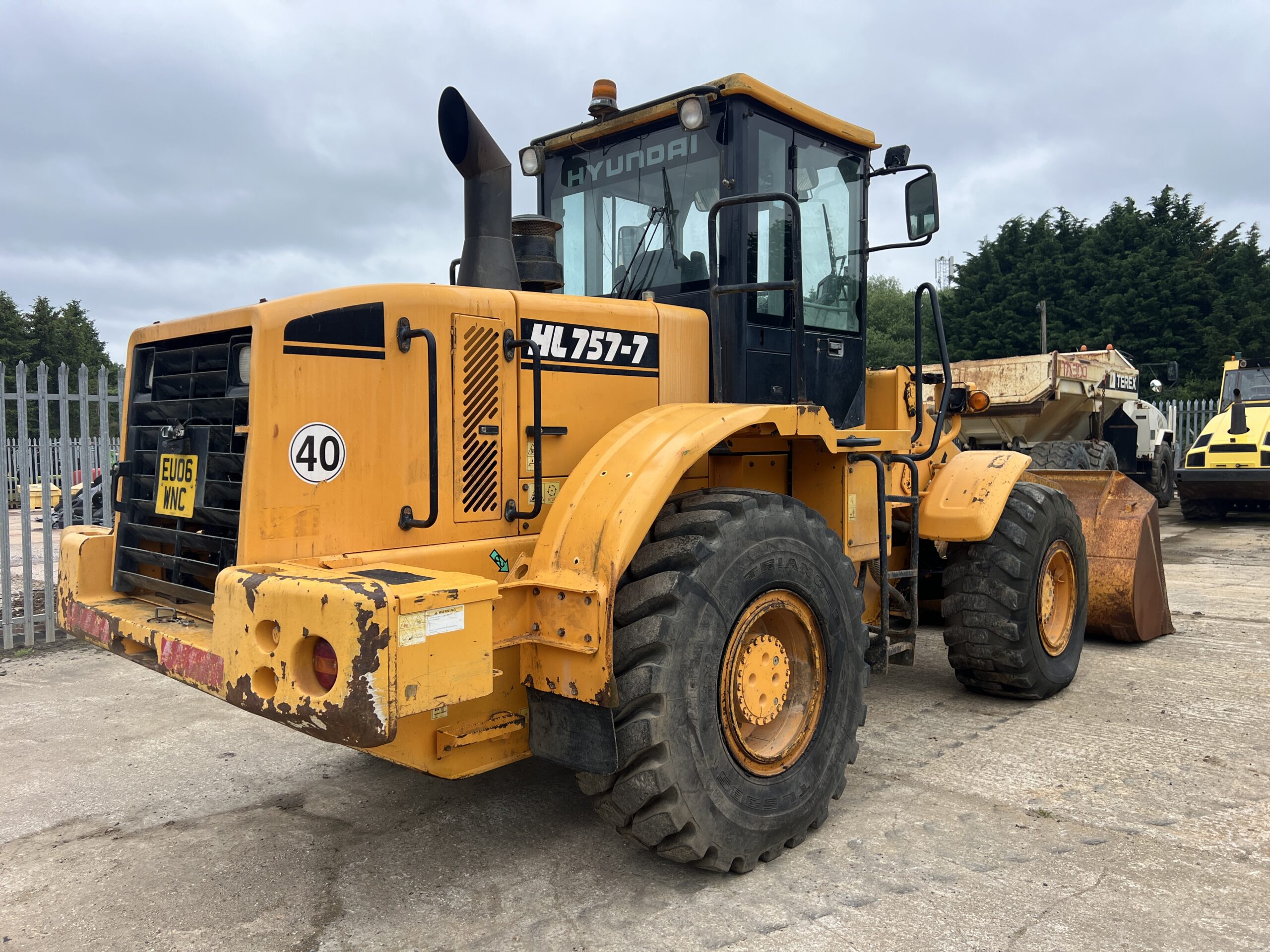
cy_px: 476
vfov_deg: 53.1
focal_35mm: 26
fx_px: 954
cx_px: 635
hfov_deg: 67.3
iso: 50
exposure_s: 1/1196
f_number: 1.5
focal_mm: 5.7
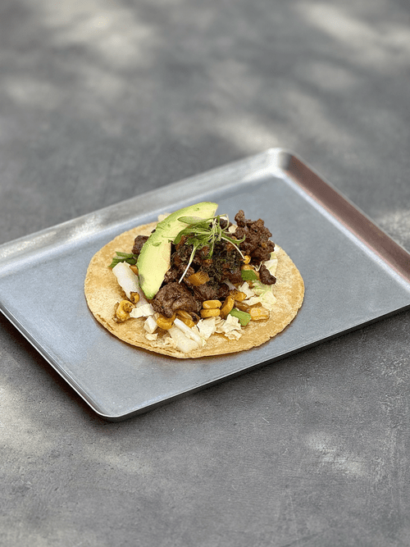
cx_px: 205
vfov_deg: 16.4
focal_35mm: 120
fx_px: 1896
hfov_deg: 12.3
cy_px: 274
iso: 50
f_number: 2.8
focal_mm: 15.66
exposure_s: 1/233
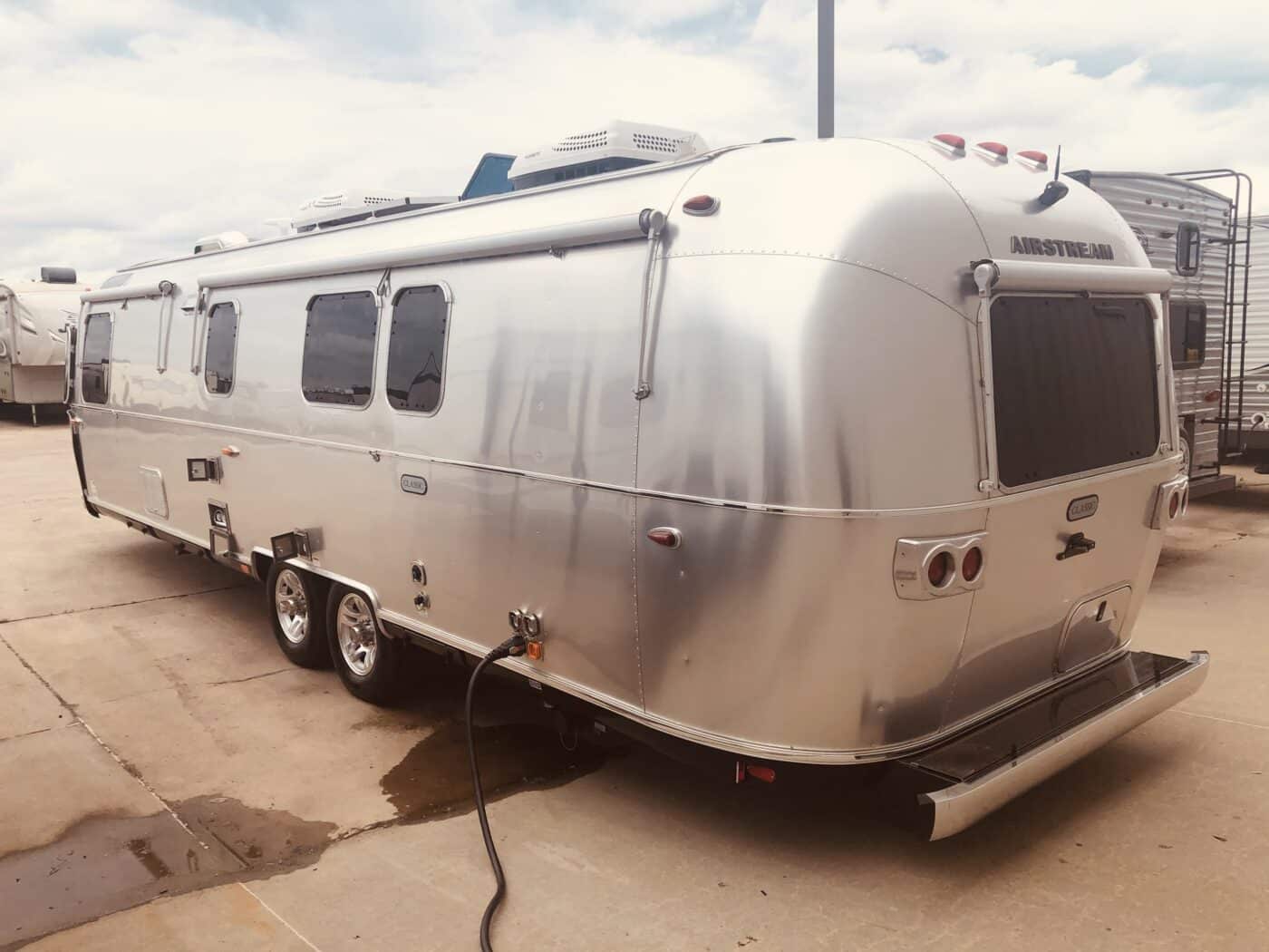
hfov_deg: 63.4
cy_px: 476
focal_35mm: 28
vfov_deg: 49.7
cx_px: 634
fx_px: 1026
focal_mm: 3.99
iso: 20
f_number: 1.8
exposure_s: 1/1412
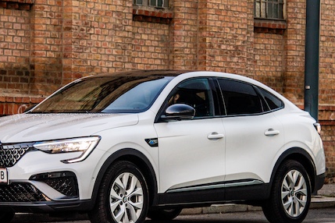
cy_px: 125
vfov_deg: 14.0
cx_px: 111
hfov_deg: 20.7
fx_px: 912
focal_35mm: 98
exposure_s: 1/125
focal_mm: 70
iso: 125
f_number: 4
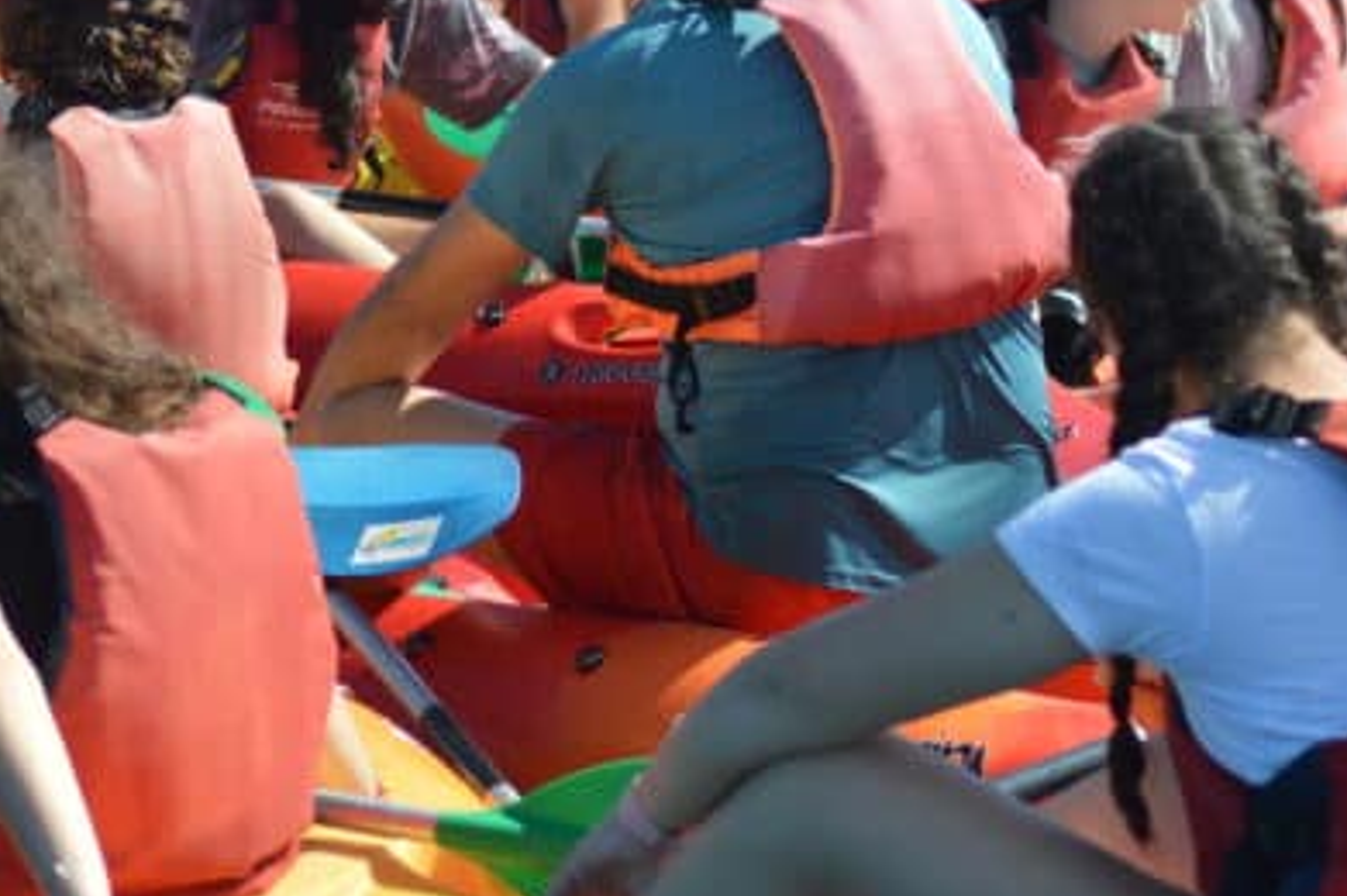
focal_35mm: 220
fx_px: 8225
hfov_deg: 9.3
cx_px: 141
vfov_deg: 6.2
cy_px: 26
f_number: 5.6
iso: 125
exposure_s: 1/500
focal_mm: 70
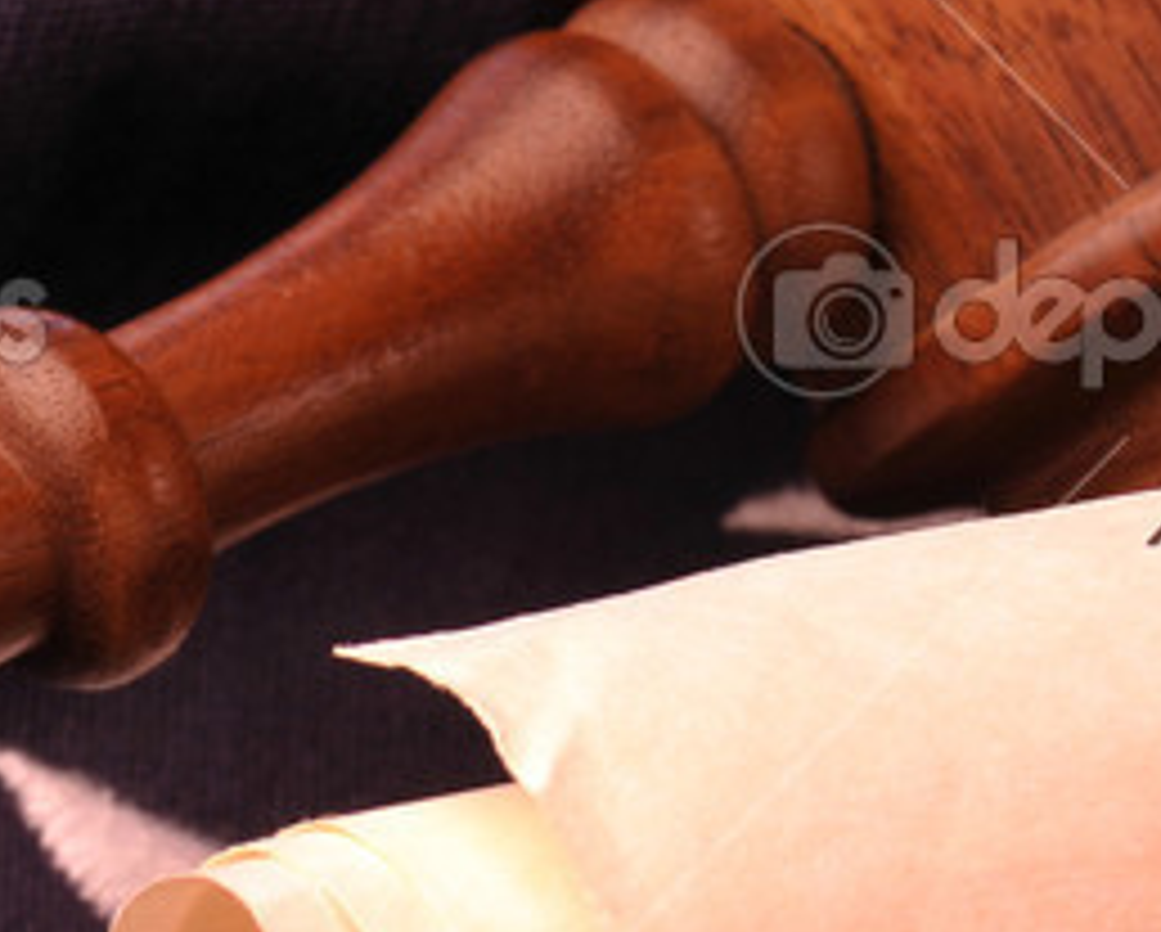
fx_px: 13416
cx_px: 1249
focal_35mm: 390
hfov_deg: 4.9
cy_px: 317
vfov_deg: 4.0
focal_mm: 105
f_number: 18
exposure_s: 1/8
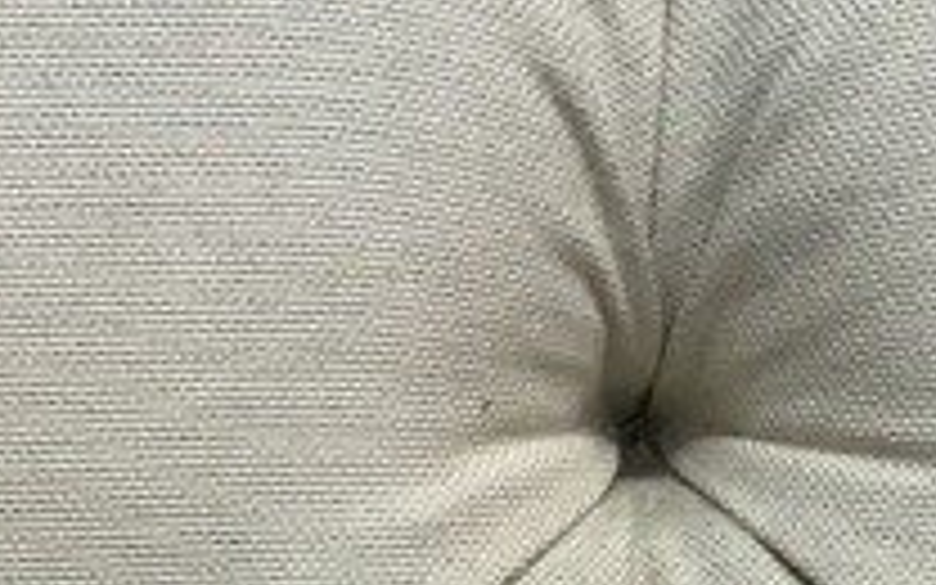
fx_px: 4132
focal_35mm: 162
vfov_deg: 7.9
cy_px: 950
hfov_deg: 12.9
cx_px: 585
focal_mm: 3.3
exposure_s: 1/33
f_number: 2.4
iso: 100
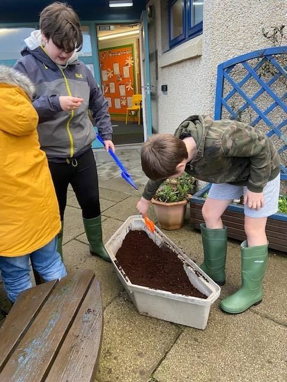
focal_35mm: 26
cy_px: 191
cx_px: 144
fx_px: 287
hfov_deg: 53.1
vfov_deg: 67.3
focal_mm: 4.25
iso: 125
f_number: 1.8
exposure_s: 1/83
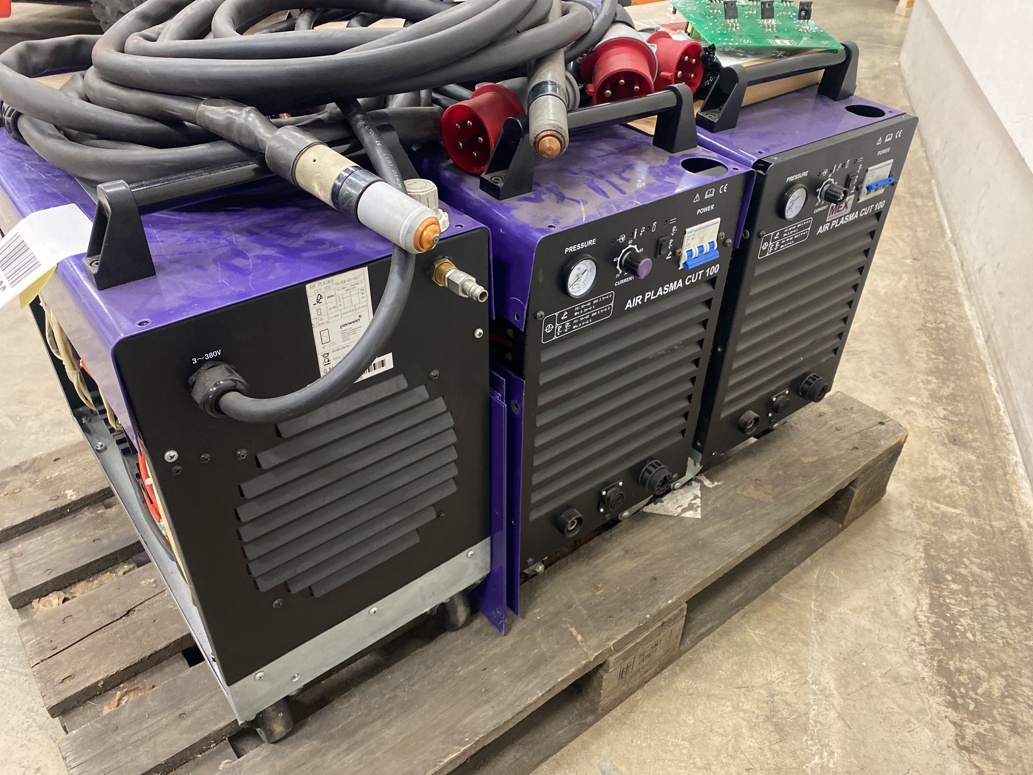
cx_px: 516
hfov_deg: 67.3
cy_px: 388
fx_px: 776
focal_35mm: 26
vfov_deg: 53.1
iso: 320
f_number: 1.8
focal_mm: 4.25
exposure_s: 1/33
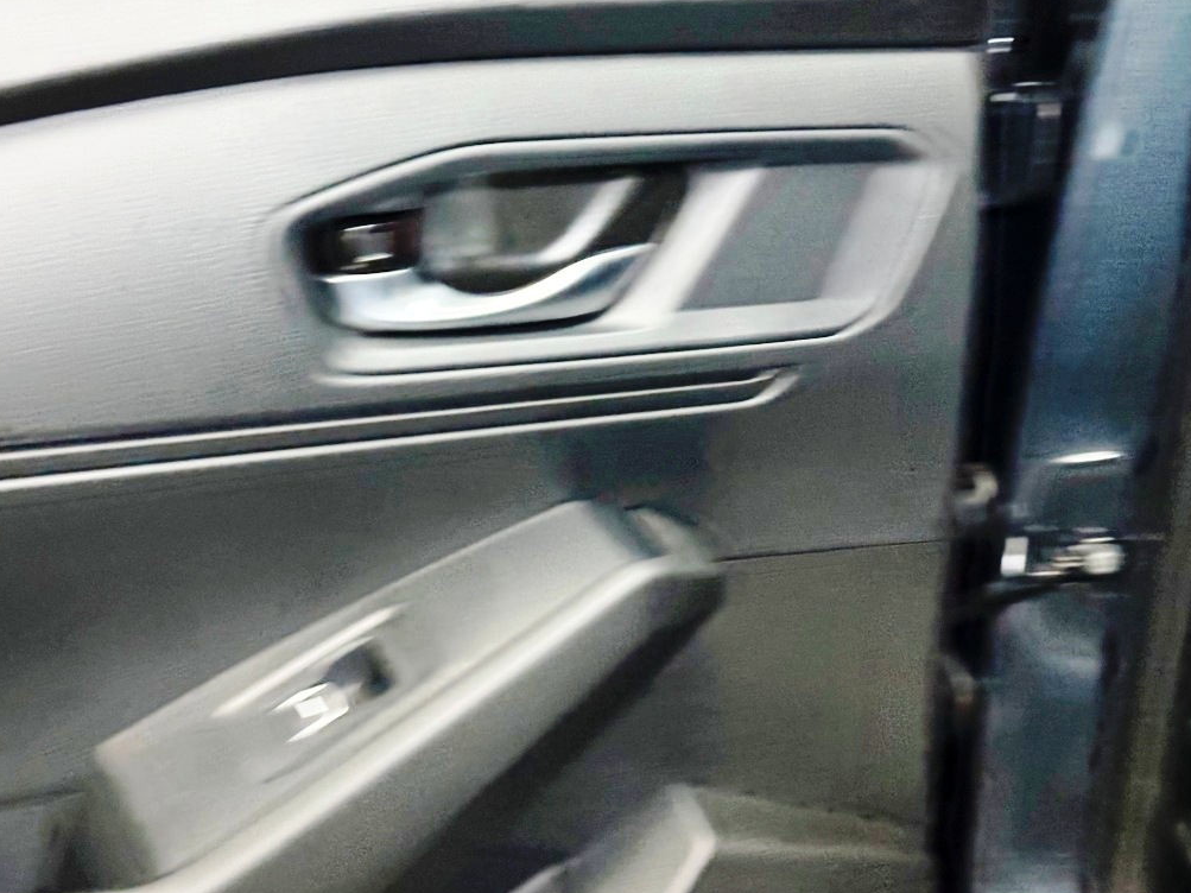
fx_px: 1686
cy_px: 450
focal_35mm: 49
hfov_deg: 38.9
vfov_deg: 29.7
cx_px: 604
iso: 640
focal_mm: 6.86
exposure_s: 1/30
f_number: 1.78
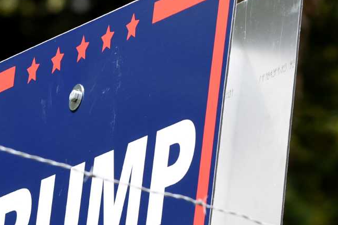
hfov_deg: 3.1
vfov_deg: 2.1
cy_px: 248
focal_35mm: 664
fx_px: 6234
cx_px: 273
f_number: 6.3
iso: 640
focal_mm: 140
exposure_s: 1/1600
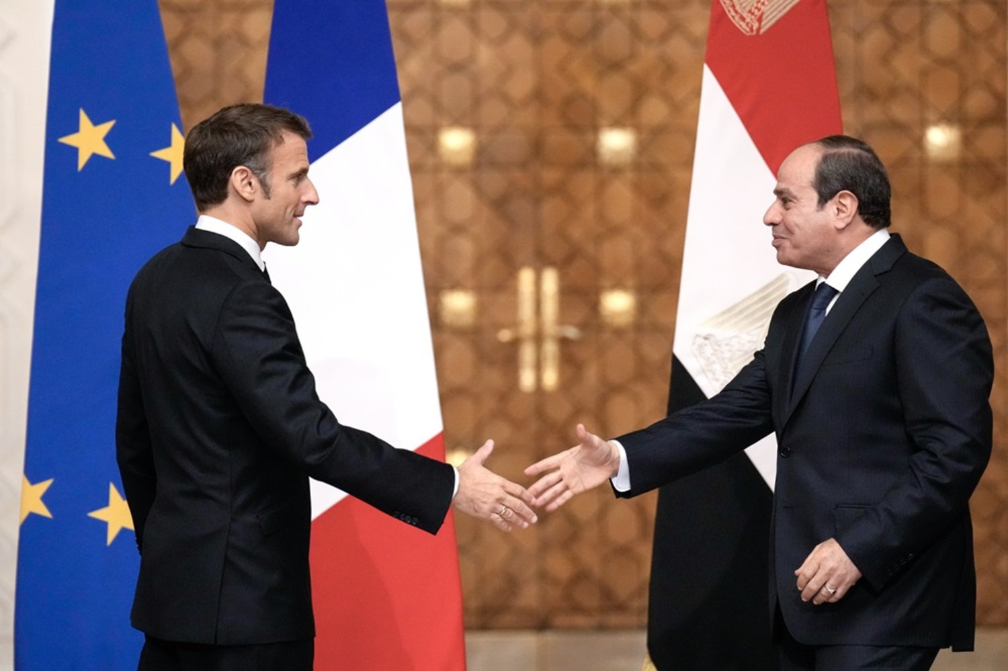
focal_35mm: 200
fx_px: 5598
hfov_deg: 10.3
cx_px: 504
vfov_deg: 6.9
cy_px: 336
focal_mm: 200
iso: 5000
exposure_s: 1/500
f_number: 3.5
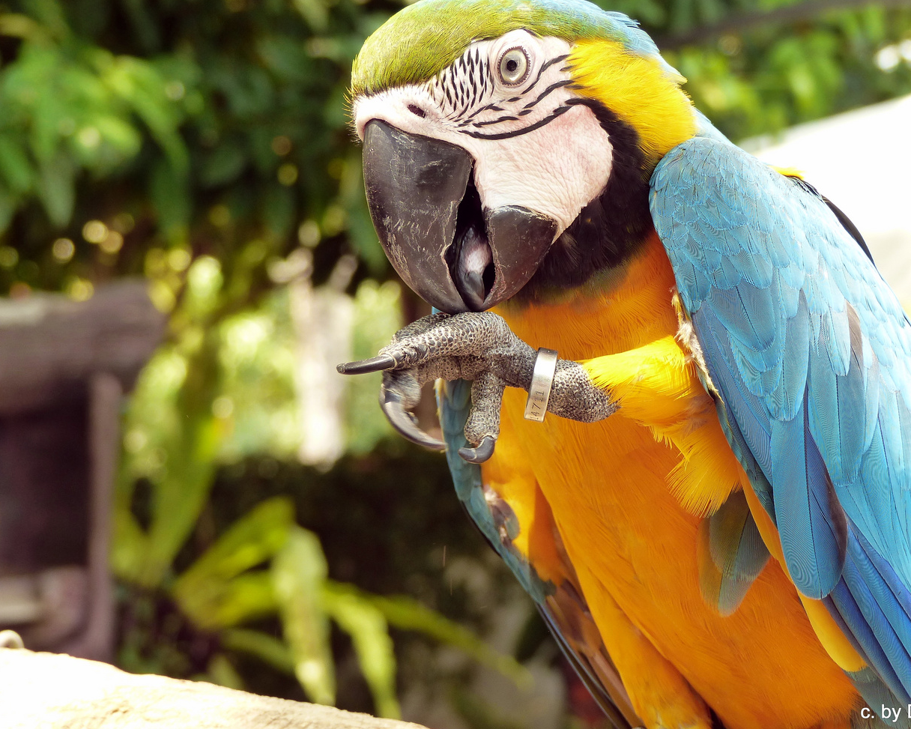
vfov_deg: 12.2
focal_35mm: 126
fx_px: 3397
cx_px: 487
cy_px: 339
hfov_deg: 15.3
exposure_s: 1/125
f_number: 3.2
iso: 160
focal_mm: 19.6
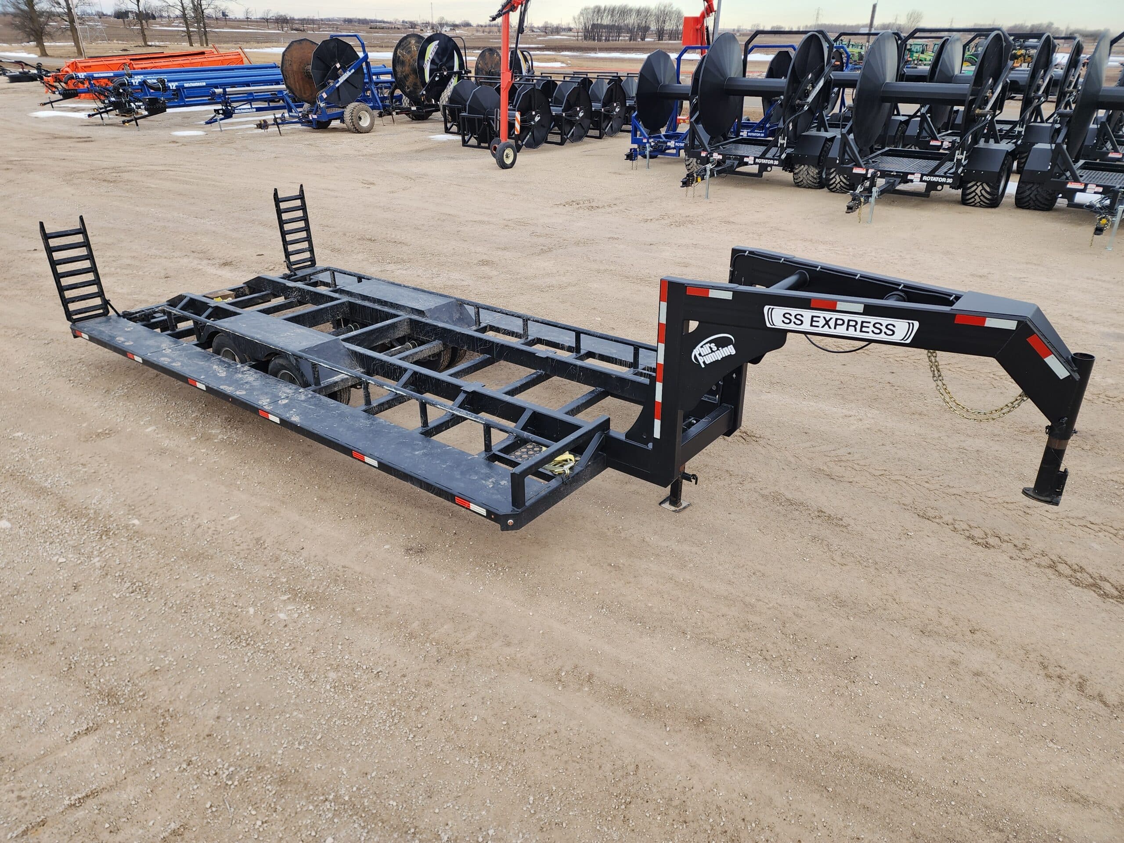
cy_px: 422
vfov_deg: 58.9
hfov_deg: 73.9
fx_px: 747
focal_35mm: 23
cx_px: 562
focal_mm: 6.4
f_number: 1.8
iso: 40
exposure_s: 1/180
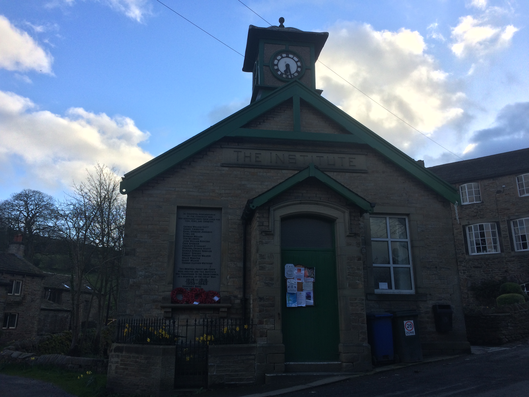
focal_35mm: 29
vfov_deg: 48.2
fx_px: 443
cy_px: 198
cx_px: 264
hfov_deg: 61.7
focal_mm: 4.15
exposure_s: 1/954
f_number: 2.2
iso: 32
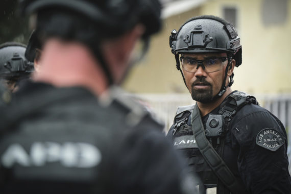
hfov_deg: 11.9
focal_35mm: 173
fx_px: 1398
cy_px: 97
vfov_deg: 7.9
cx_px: 146
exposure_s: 1/500
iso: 1000
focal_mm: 115
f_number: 2.8
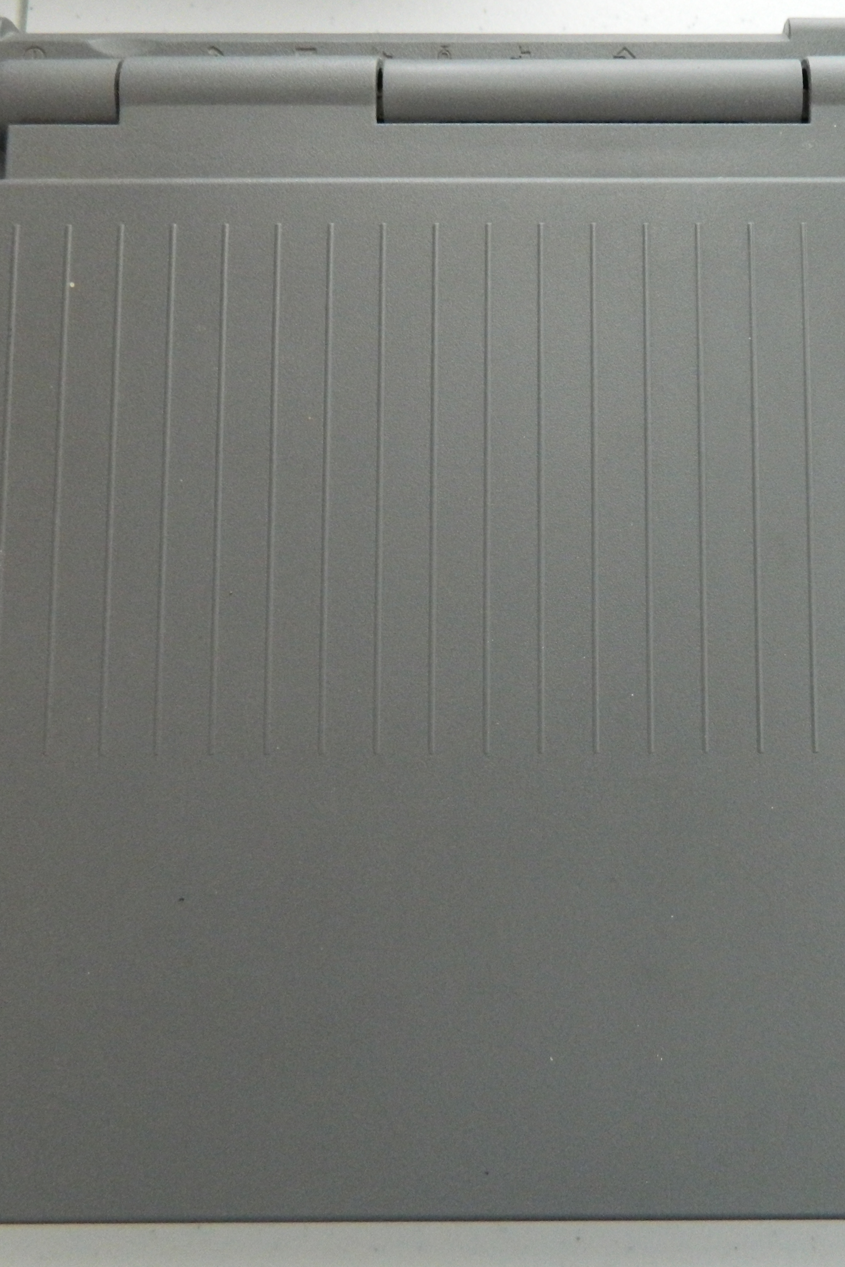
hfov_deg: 36.4
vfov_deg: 53.1
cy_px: 614
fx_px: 1267
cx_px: 583
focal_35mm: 36
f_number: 3.1
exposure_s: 1/30
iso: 400
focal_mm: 4.5
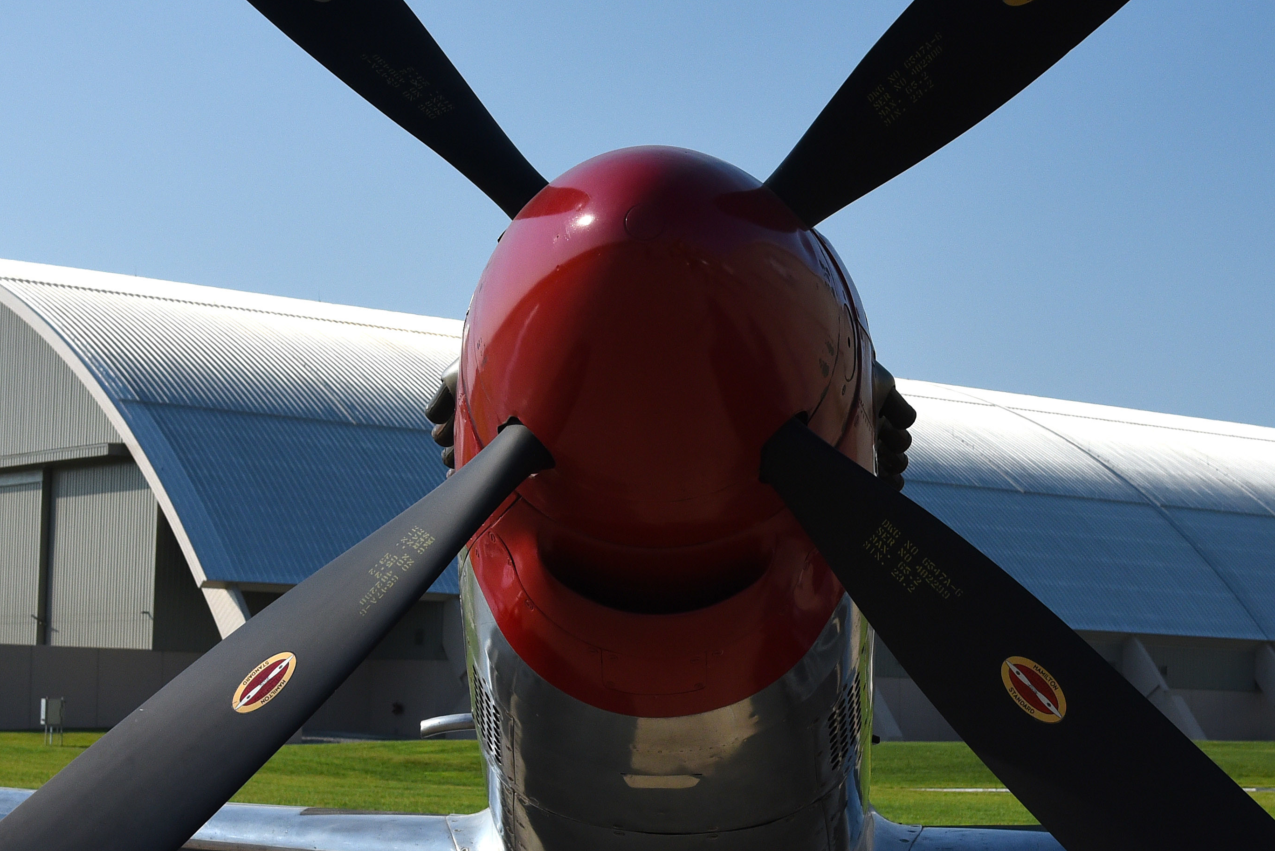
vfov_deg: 17.7
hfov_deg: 26.3
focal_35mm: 77
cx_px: 655
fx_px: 2728
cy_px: 534
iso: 800
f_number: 8
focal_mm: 35
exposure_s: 1/4000
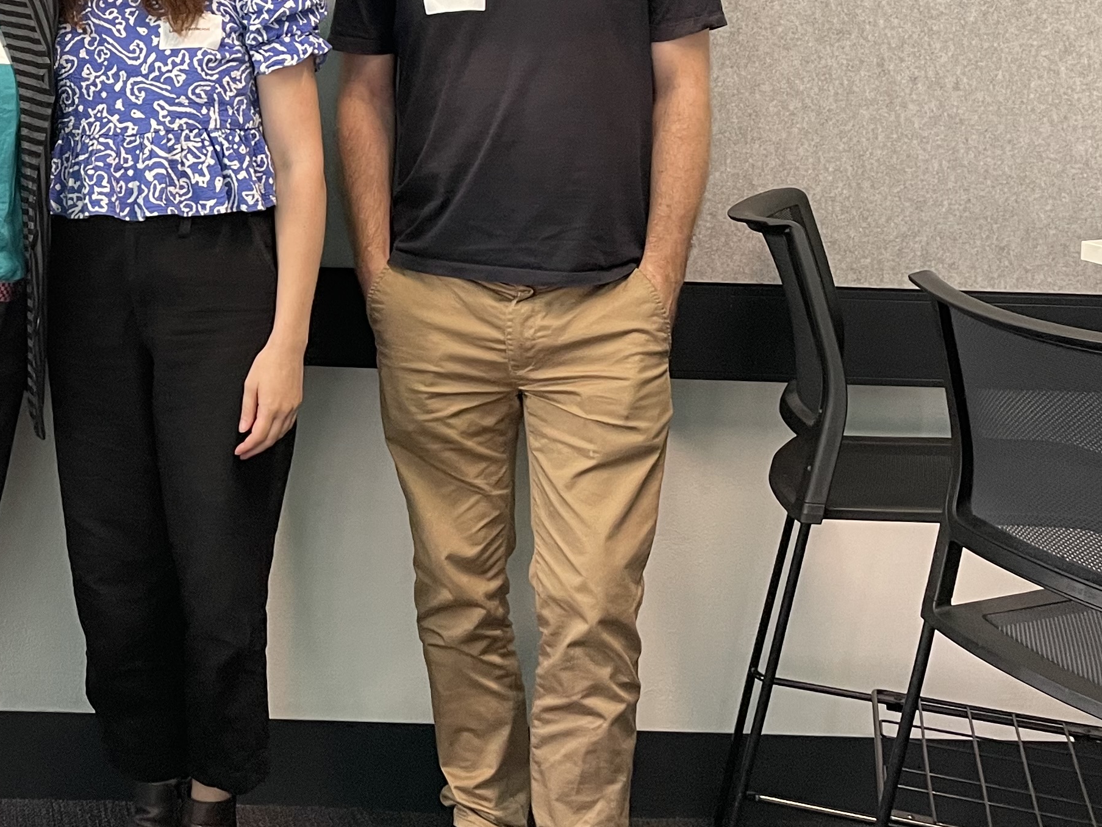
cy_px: 110
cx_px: -37
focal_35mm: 58
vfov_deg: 24.6
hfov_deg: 30.5
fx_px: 1847
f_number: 1.6
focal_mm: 4.2
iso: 125
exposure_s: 1/89
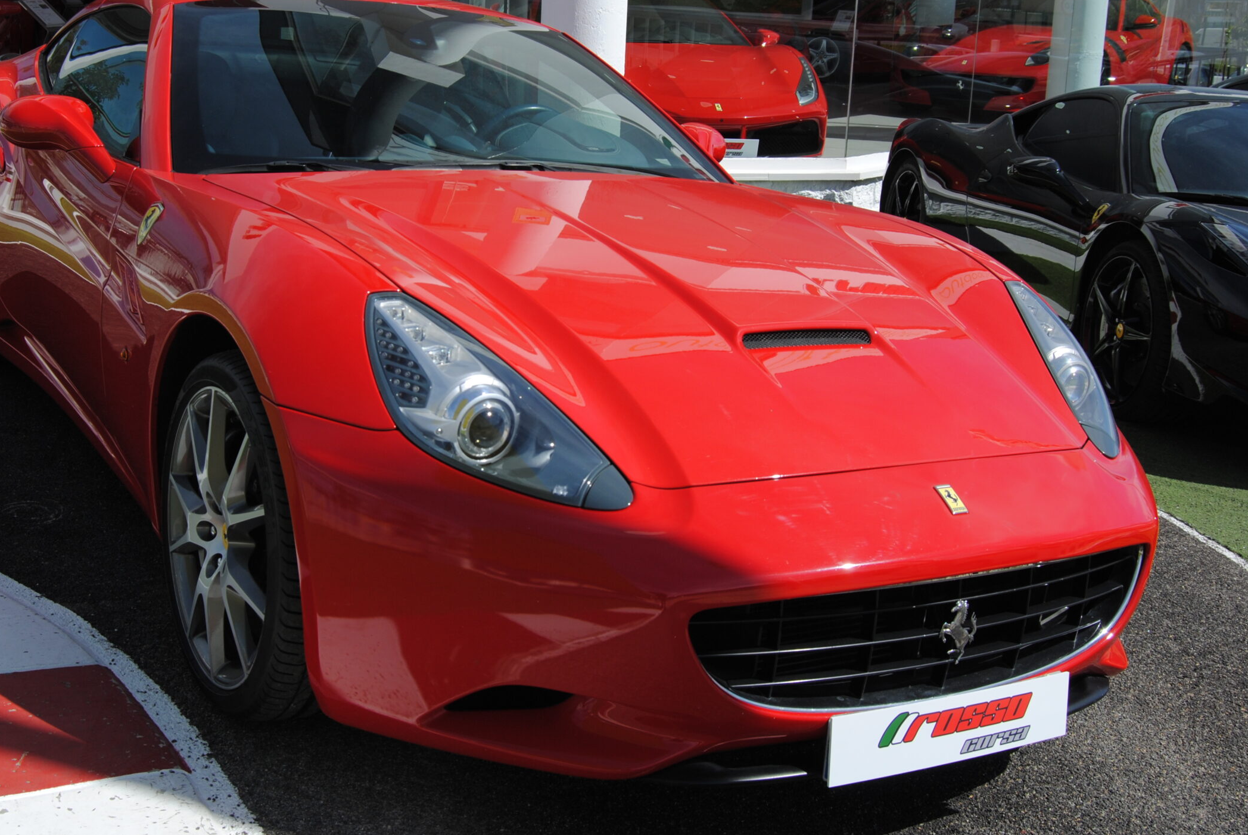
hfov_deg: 44.3
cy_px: 368
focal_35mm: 44
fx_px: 1527
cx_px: 540
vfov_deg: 30.6
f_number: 9
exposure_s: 1/320
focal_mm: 24
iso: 100
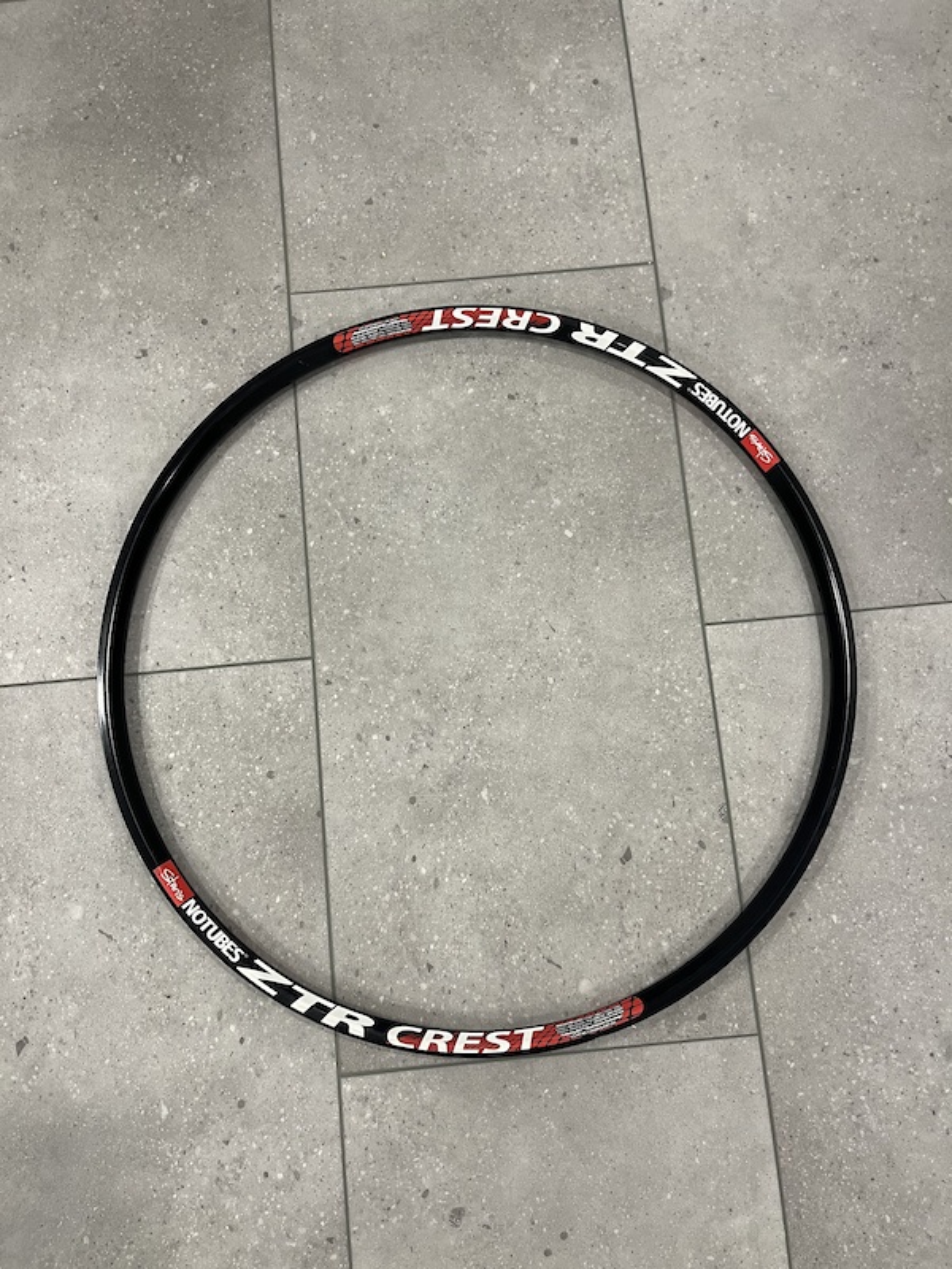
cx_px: 476
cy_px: 634
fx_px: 953
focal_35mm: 26
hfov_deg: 53.1
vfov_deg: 67.3
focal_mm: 5.1
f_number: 1.6
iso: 125
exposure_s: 1/60
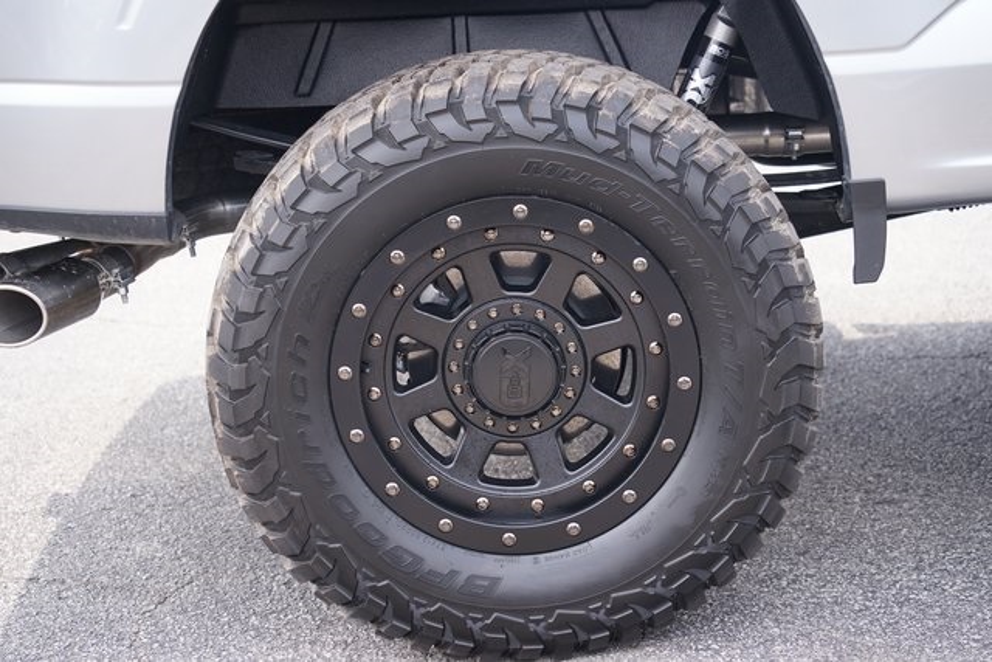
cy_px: 331
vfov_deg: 18.0
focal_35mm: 76
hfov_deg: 26.6
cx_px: 496
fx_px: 2095
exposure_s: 1/500
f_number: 4
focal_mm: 76
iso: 400
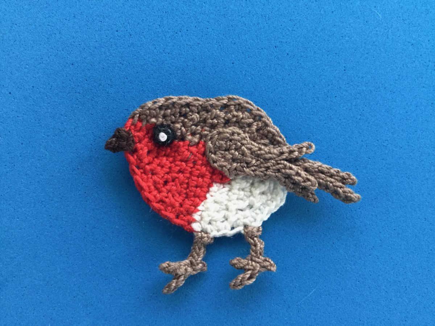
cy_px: 163
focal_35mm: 31
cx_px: 218
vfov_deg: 45.4
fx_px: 390
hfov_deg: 58.4
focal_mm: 3.3
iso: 64
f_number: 2.4
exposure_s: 1/33
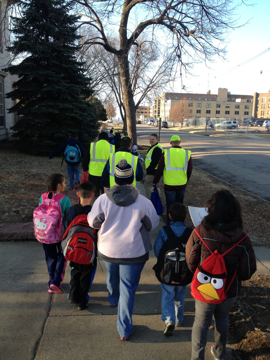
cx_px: 135
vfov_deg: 52.6
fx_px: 364
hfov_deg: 40.7
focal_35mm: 35
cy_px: 180
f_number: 2.4
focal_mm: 4.28
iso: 50
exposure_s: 1/307
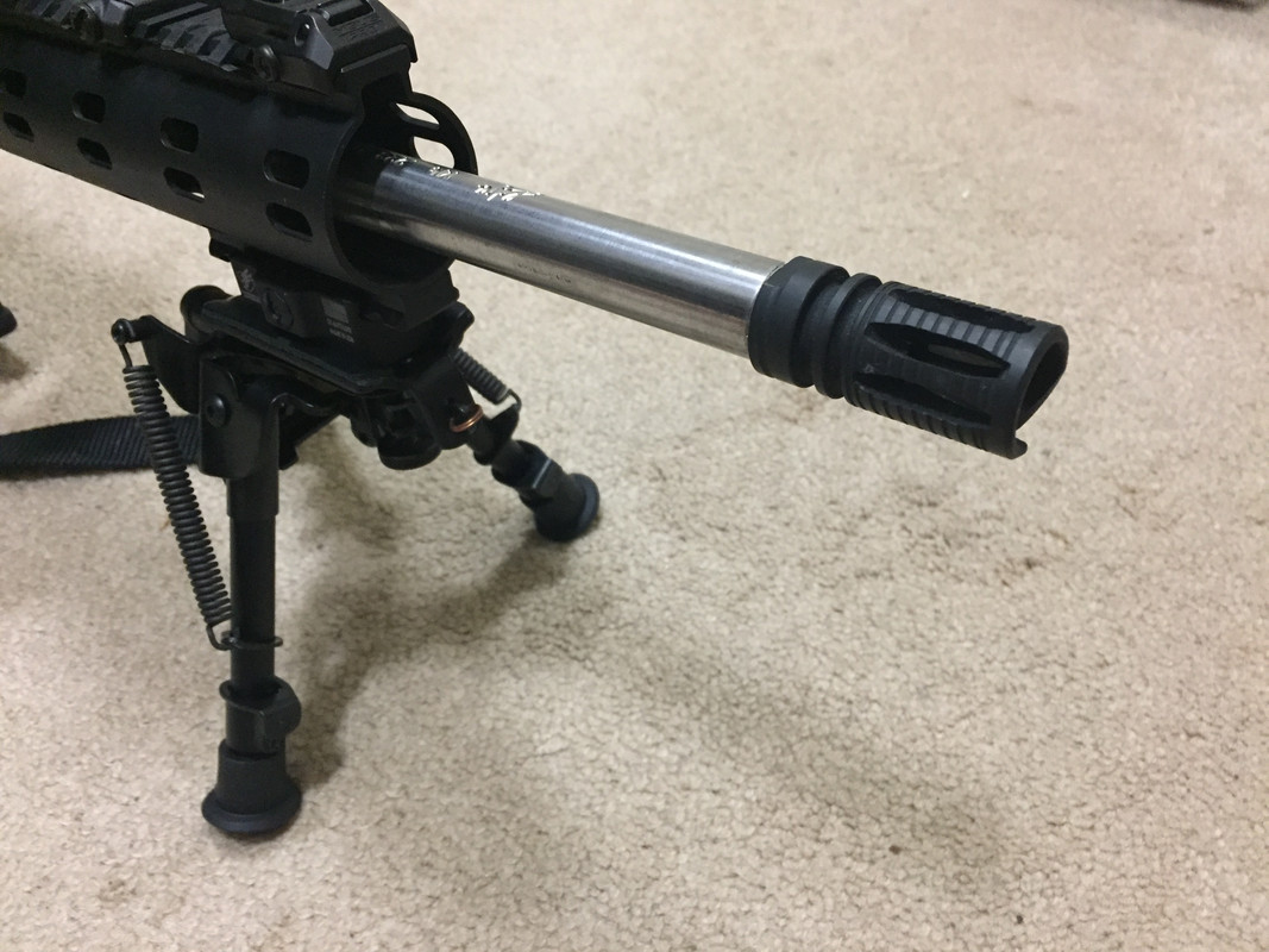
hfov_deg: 61.7
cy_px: 476
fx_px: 1063
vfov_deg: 48.2
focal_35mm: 29
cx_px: 634
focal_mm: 4.15
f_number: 2.2
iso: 250
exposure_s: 1/24
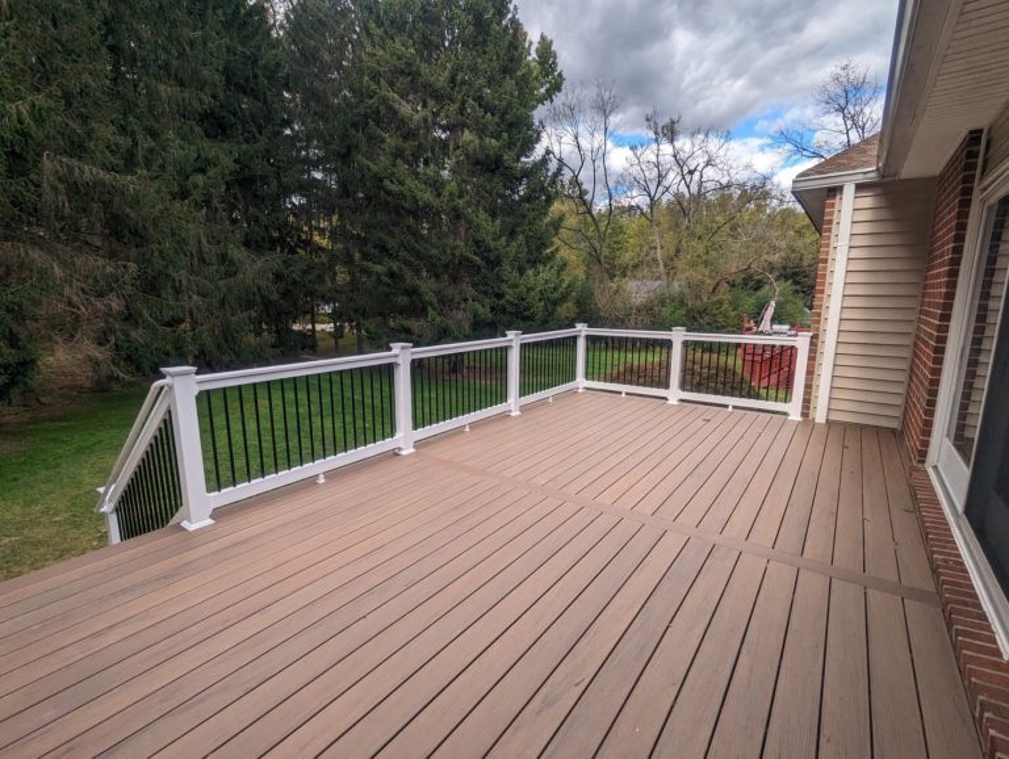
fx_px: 467
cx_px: 504
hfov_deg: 94.4
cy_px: 380
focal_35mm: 16
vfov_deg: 78.2
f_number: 2.2
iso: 49
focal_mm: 2.35
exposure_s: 1/812
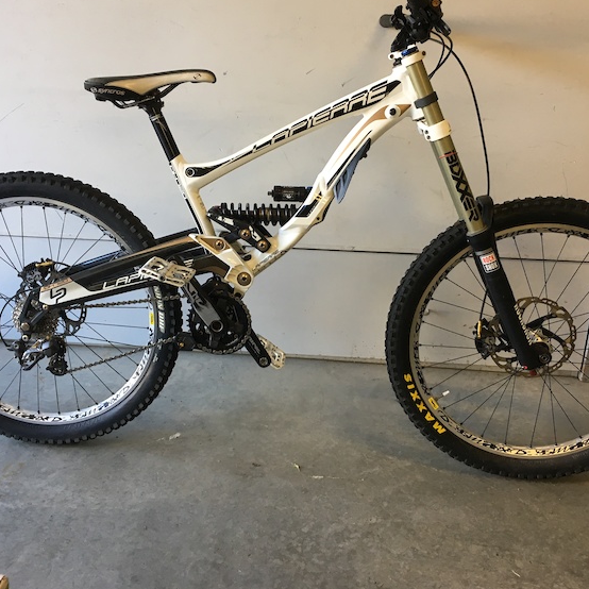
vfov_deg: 44.9
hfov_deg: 44.9
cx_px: 285
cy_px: 277
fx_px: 712
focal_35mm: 37
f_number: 2.2
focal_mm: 4.15
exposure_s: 1/30
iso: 32
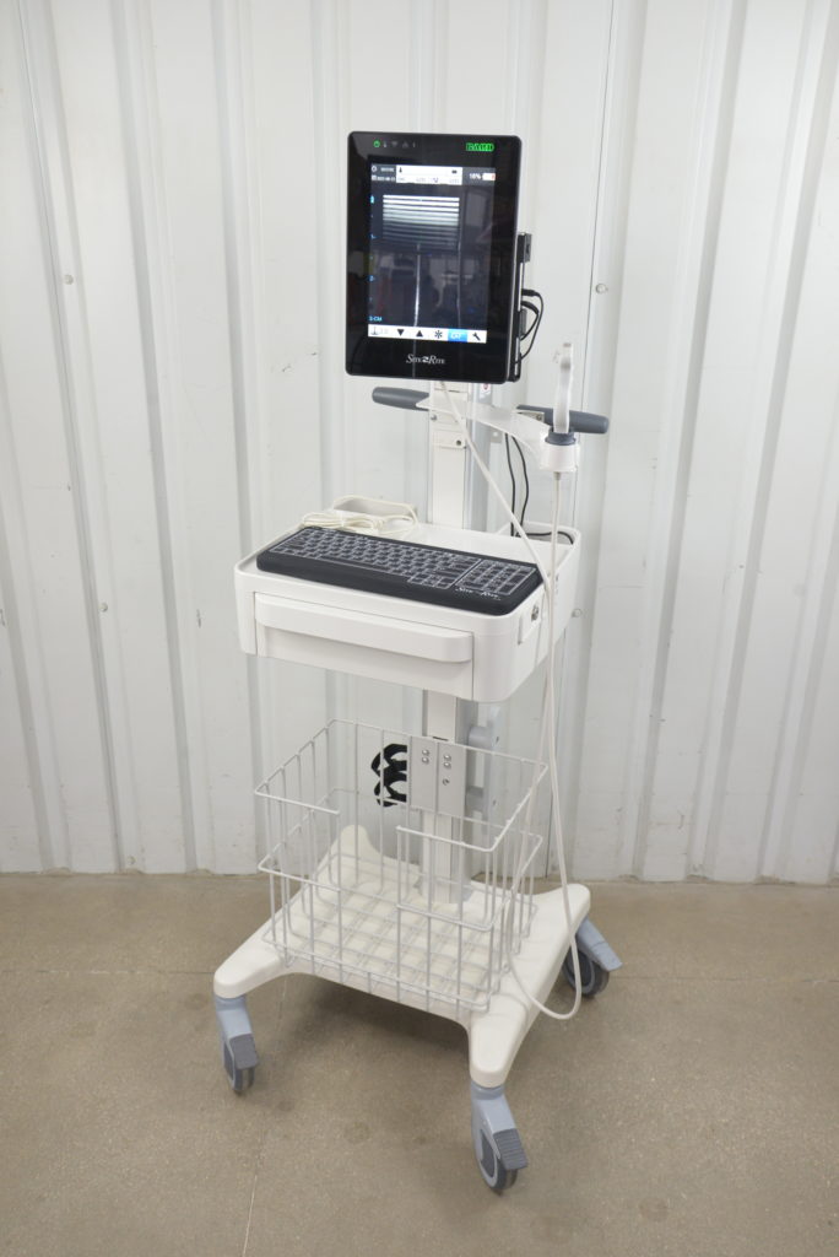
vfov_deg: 55.8
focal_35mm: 34
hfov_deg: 38.9
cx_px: 420
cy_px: 628
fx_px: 1187
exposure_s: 1/50
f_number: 7.1
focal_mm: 34
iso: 1600
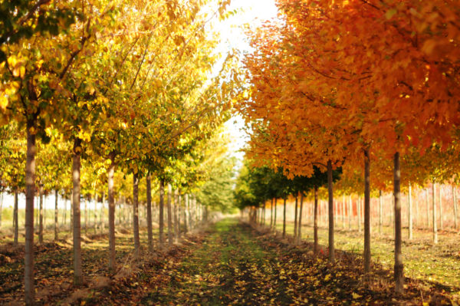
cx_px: 230
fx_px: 958
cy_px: 153
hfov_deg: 27.0
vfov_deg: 18.2
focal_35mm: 75
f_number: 1.4
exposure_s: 1/3200
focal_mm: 50
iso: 320
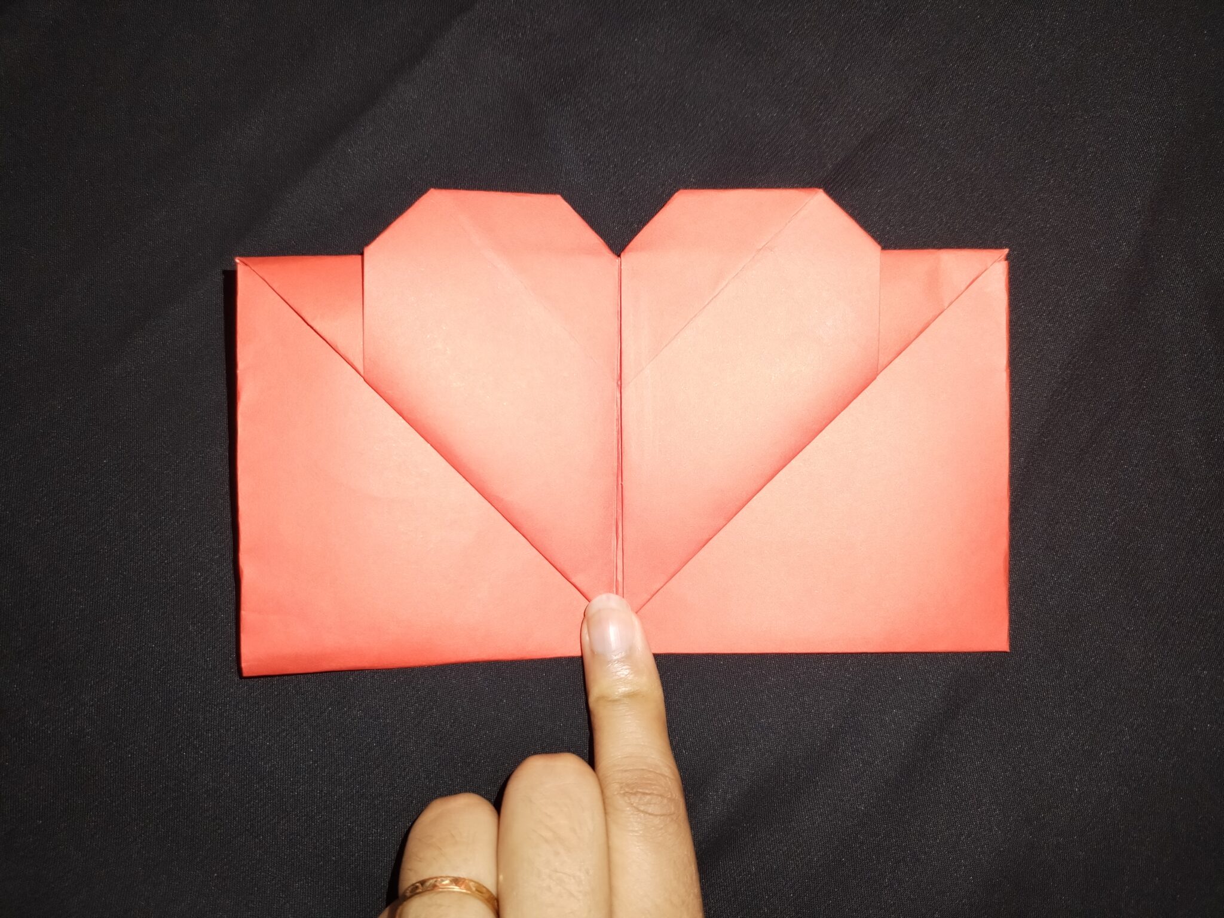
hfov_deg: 67.3
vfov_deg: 53.1
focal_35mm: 26
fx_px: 919
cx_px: 612
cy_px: 459
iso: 654
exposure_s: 1/33.3
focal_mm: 4.75
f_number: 1.8
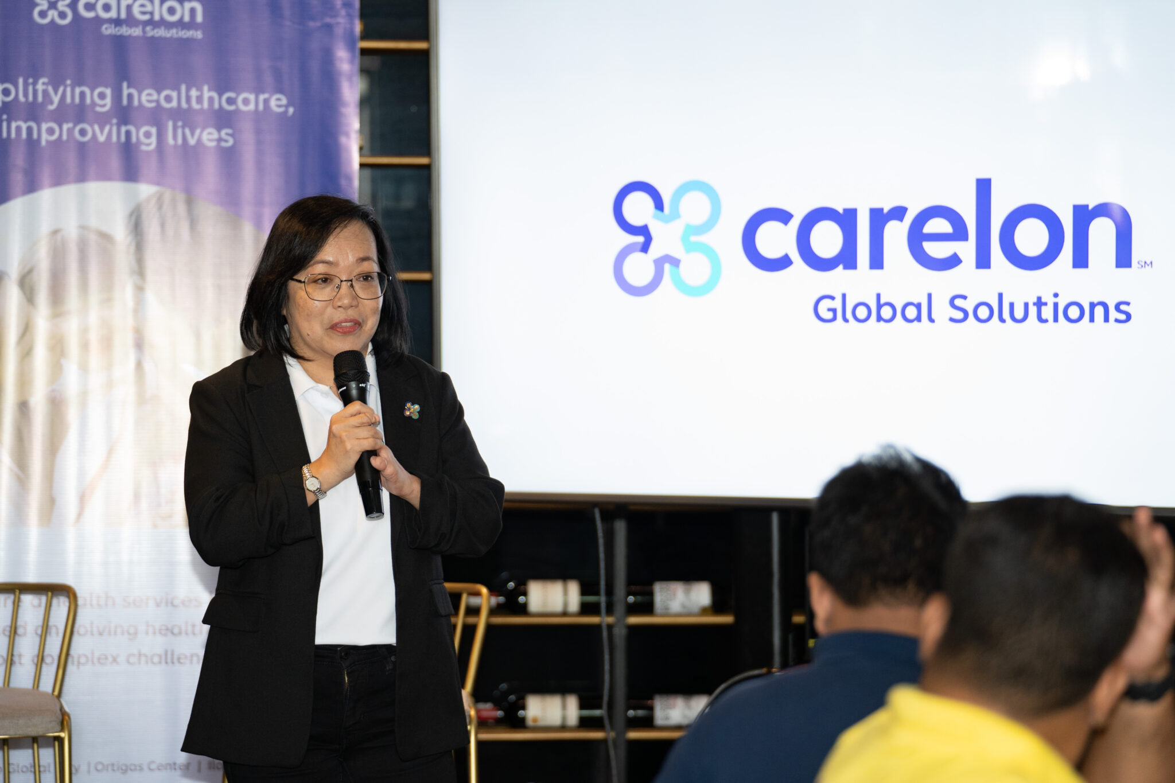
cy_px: 392
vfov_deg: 11.0
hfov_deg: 16.4
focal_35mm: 125
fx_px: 4079
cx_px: 588
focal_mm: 125
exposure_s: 1/200
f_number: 2.8
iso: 1600
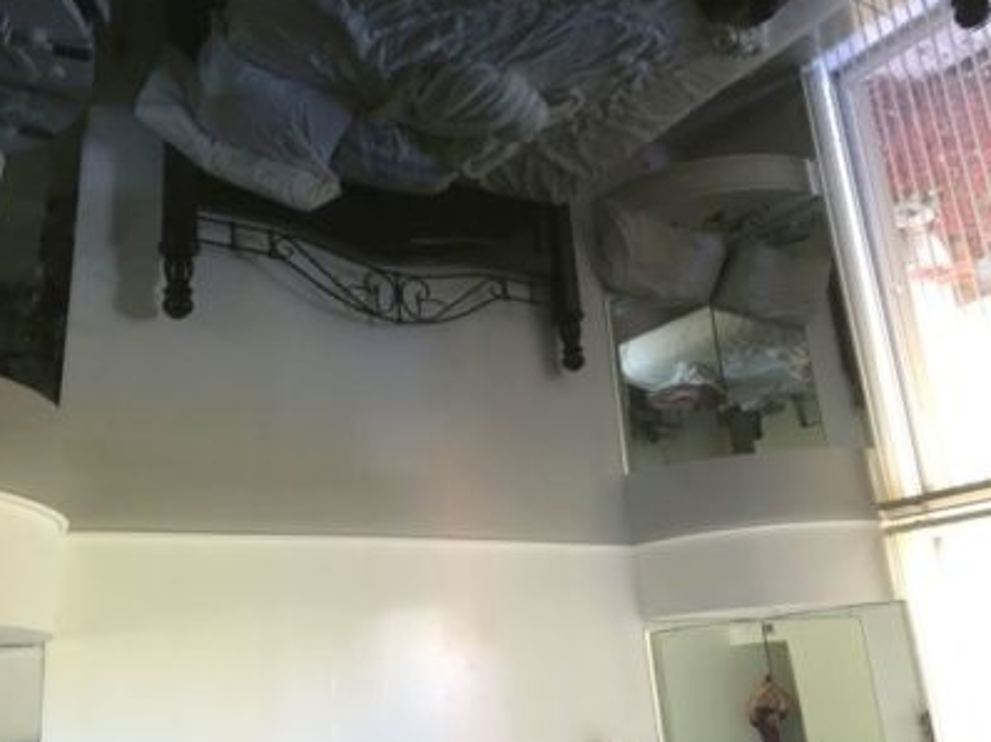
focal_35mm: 35
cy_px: 391
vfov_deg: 40.6
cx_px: 451
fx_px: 1001
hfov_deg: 52.6
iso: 64
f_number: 2.2
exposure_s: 1/4
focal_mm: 4.15
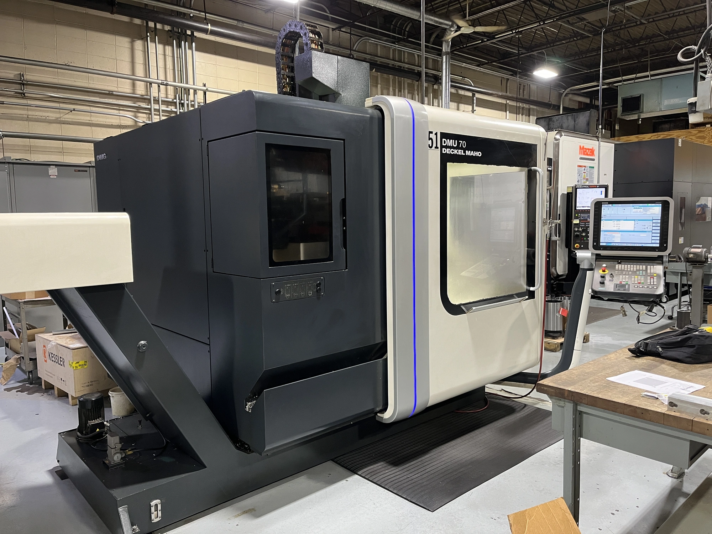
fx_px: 535
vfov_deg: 53.1
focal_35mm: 26
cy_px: 267
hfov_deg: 67.3
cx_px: 356
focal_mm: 5.1
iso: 200
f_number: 1.6
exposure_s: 1/60
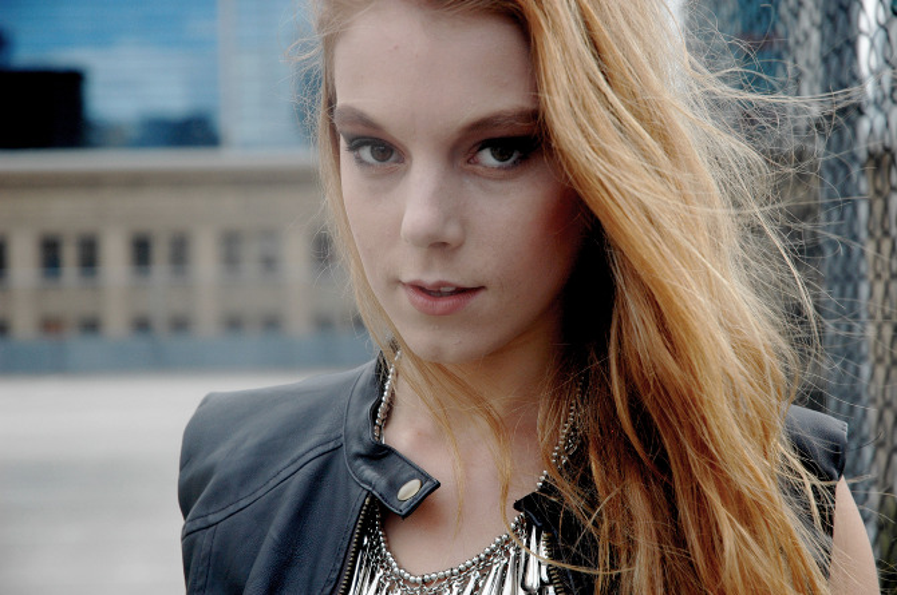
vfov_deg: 13.0
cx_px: 448
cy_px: 298
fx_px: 2613
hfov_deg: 19.5
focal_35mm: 105
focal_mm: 70
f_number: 4.5
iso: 250
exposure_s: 1/640
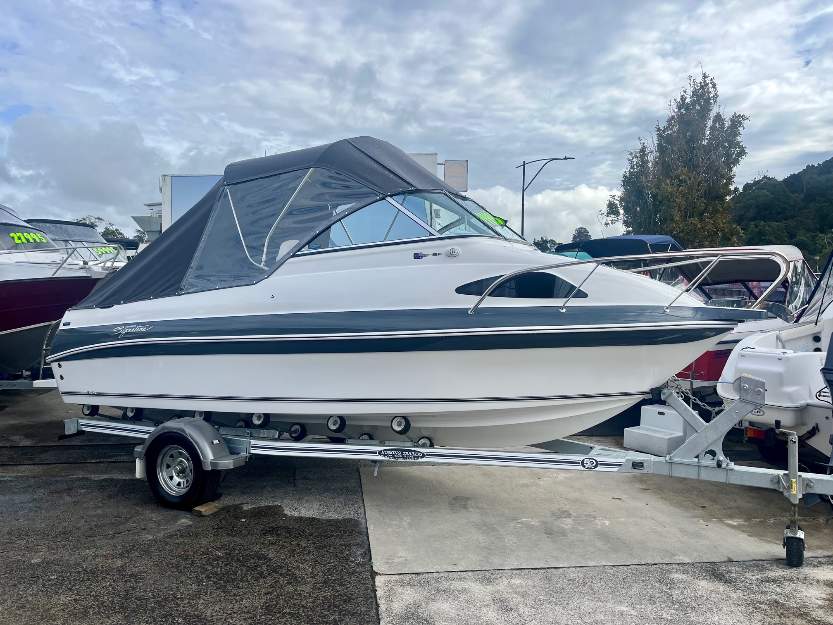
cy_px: 312
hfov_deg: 67.3
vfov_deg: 53.1
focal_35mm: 26
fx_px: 626
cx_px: 416
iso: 50
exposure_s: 1/3745
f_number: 1.6
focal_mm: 5.1
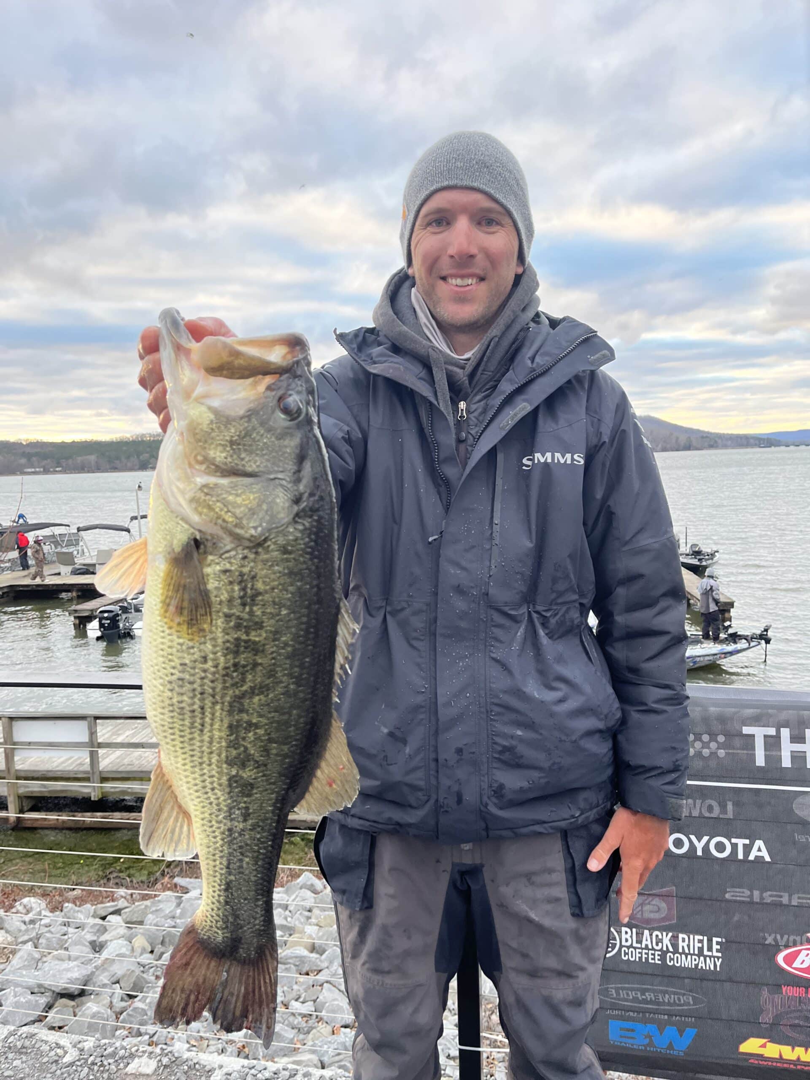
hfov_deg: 53.1
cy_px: 540
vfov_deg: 67.3
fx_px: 811
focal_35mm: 26
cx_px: 405
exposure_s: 1/116
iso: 125
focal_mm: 5.1
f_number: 1.6
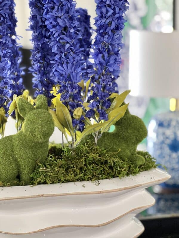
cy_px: 119
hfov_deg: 19.1
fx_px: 531
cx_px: 90
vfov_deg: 25.3
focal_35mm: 77
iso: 400
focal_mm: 9
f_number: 2.8
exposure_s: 1/30
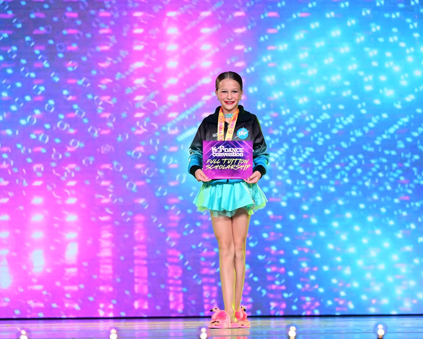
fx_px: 1916
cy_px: 169
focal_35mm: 153
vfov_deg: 10.1
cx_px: 244
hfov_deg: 12.6
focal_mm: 135
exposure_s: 1/800
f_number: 4
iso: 3200
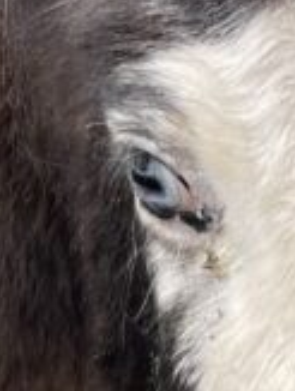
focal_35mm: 208
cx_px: 439
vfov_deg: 9.3
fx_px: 2354
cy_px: 503
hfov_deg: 7.1
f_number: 1.6
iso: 50
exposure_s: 1/454
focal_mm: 5.1
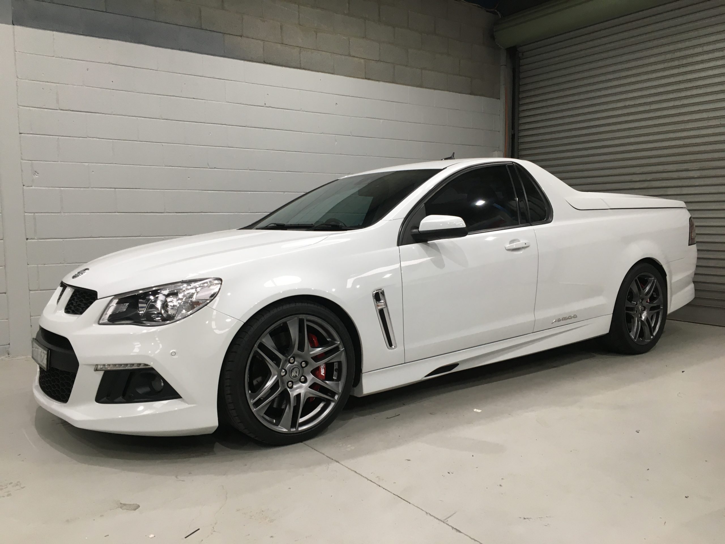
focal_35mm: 29
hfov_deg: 61.7
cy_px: 272
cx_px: 362
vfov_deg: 48.2
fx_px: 607
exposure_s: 1/33
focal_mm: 4.15
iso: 64
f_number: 2.2
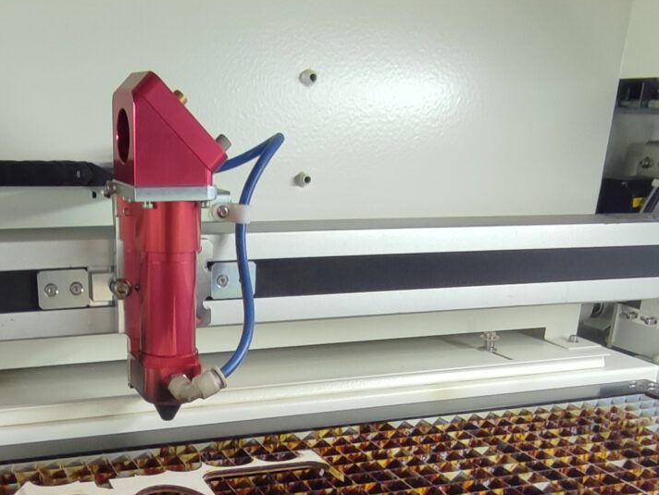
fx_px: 876
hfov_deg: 40.4
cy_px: 434
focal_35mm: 46
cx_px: 192
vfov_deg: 30.3
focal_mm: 1.65
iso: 157
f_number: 2.2
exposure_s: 1/50
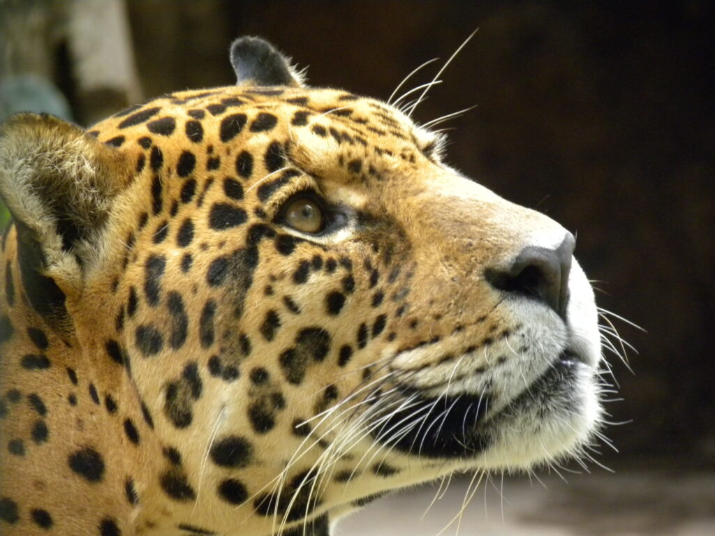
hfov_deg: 4.7
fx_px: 8778
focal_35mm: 425
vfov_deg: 3.5
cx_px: 358
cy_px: 268
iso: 400
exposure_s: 1/135
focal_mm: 75.7
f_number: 5
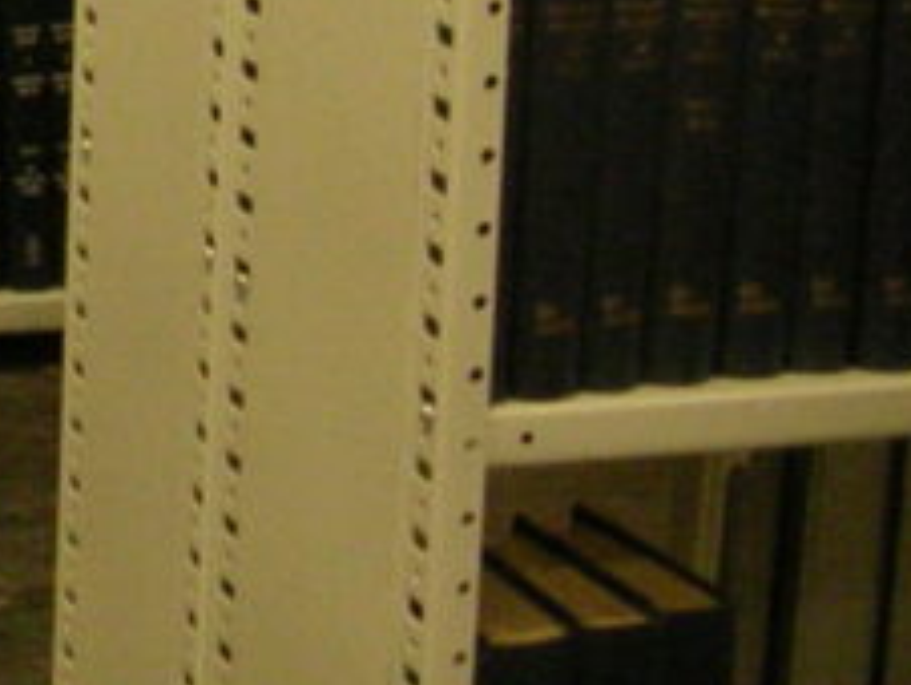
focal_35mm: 172
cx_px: -387
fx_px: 4531
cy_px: -363
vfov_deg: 8.4
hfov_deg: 11.1
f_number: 2.8
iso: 190
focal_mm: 5.8
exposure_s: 1/25.7
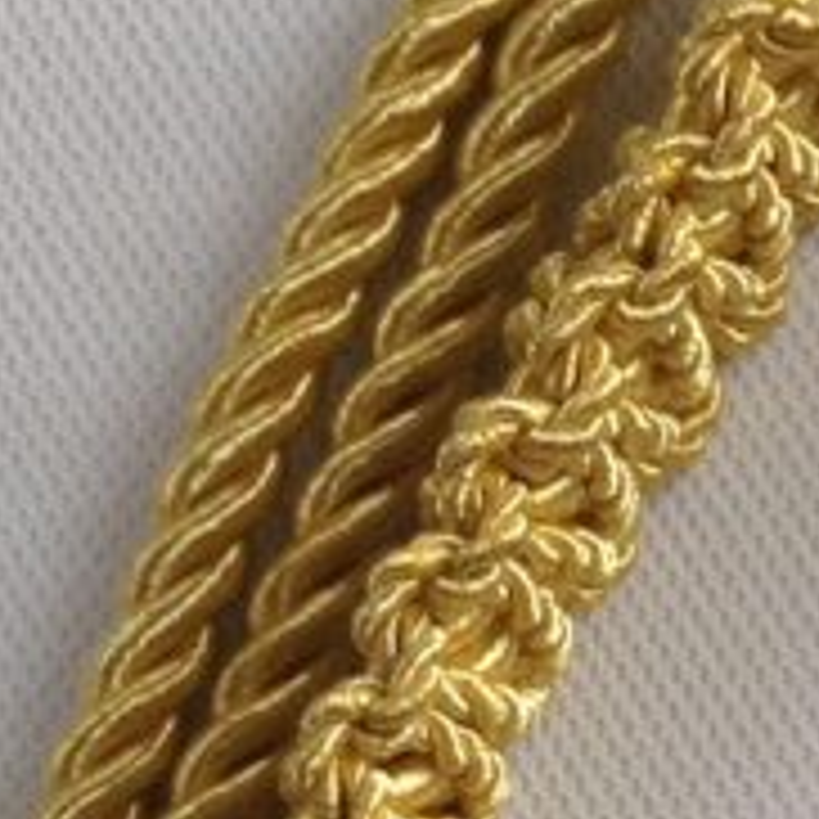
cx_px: 1460
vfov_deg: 10.4
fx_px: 4390
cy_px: 1116
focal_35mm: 164
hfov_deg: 10.1
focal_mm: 3.3
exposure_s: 1/24
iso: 64
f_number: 2.4
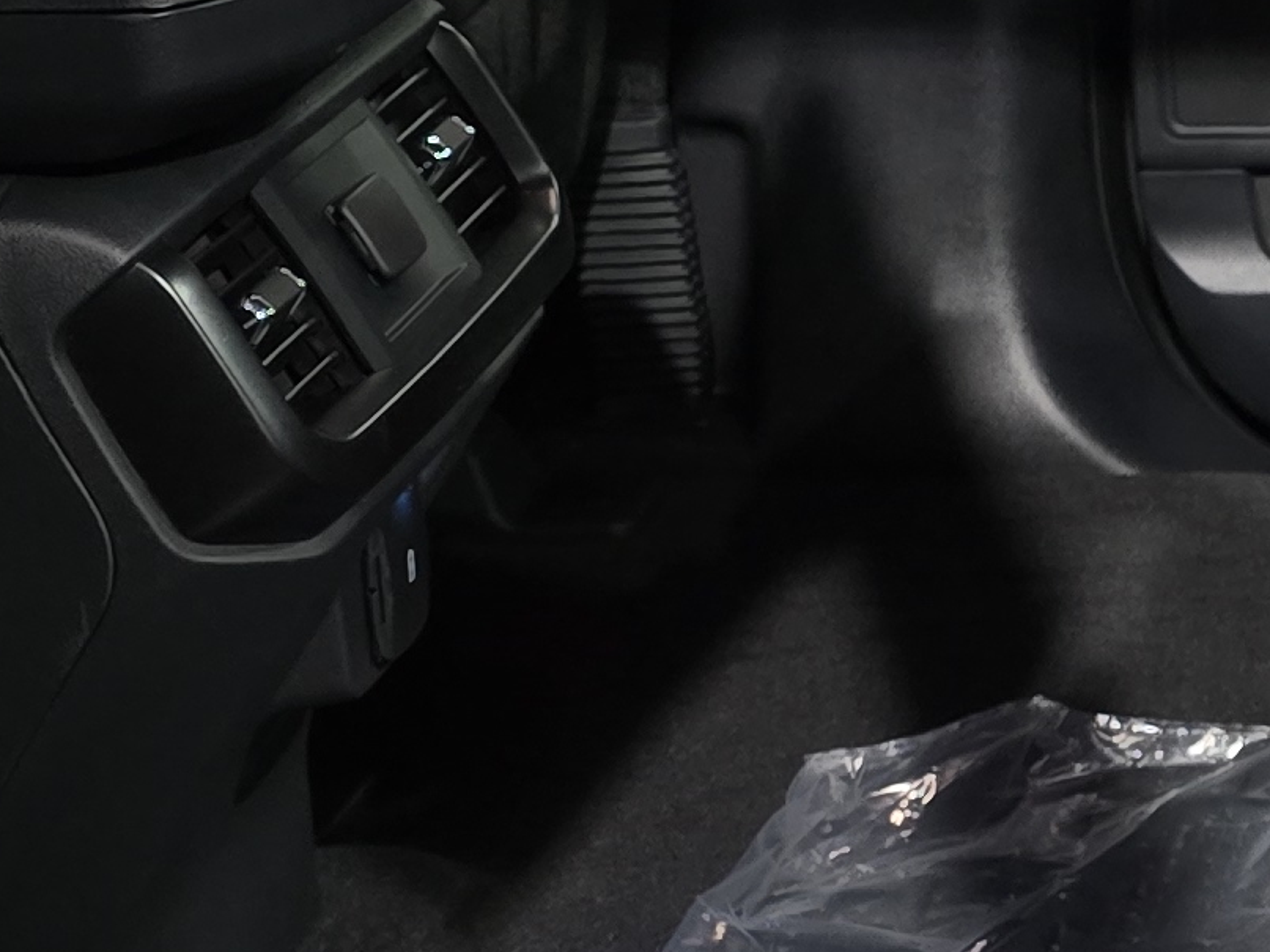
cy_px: 414
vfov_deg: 13.0
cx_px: 1714
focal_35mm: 114
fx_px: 4182
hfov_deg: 16.2
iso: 800
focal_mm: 6.3
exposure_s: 1/60
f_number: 1.7
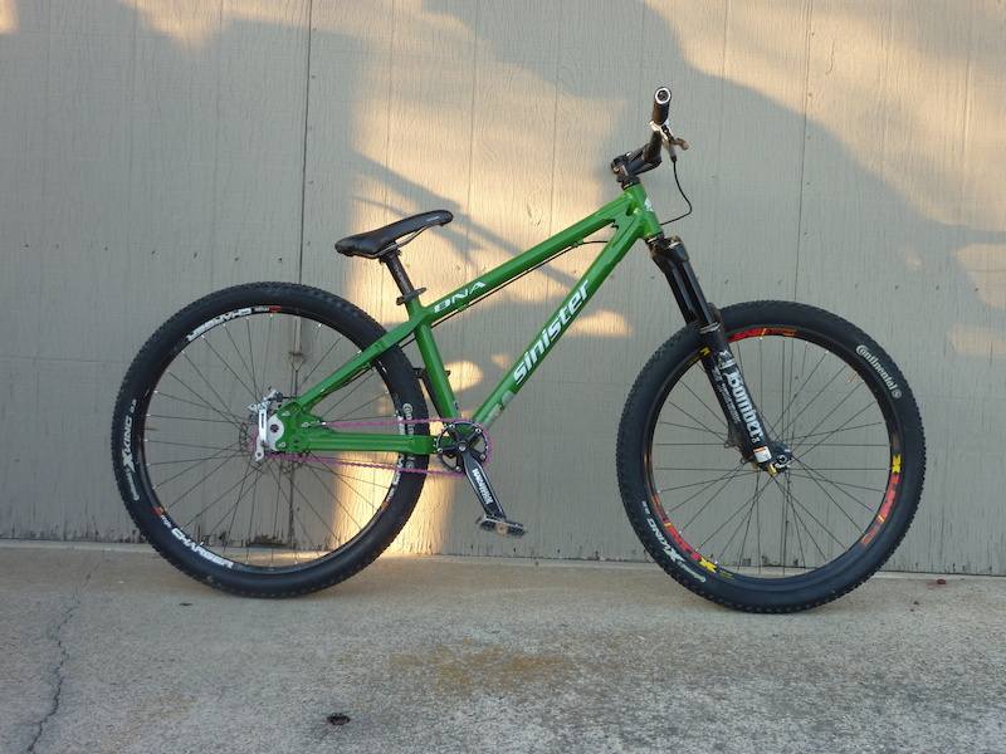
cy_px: 377
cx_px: 503
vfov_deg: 36.0
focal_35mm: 40
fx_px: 1162
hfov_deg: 46.8
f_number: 3.6
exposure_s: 1/50
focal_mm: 6.5
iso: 80
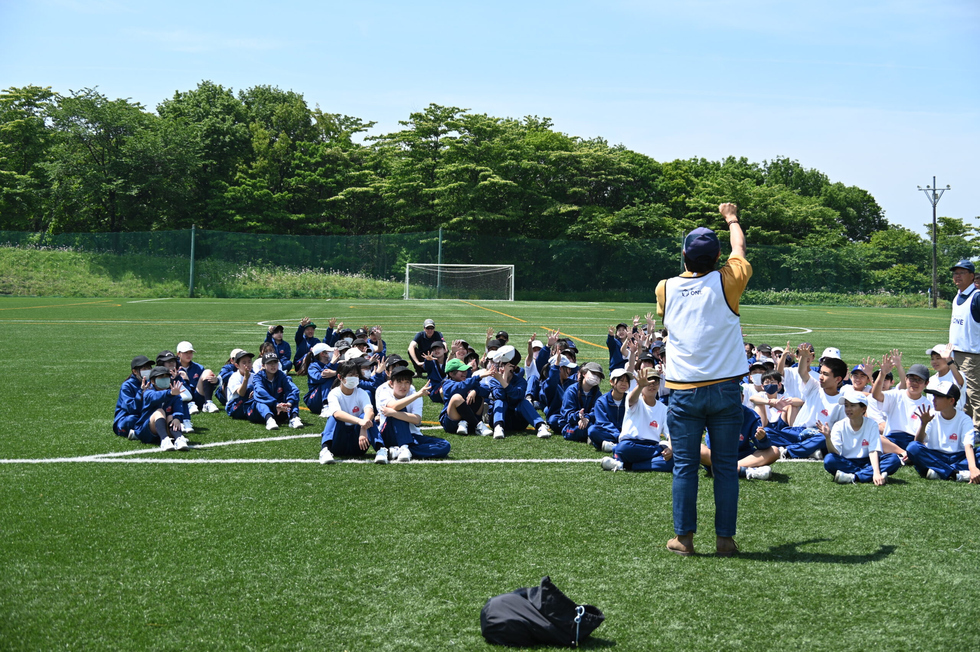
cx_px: 490
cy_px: 326
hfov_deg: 39.6
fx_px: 1360
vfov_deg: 27.0
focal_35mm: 50
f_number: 6.3
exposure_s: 1/320
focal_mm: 50
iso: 100
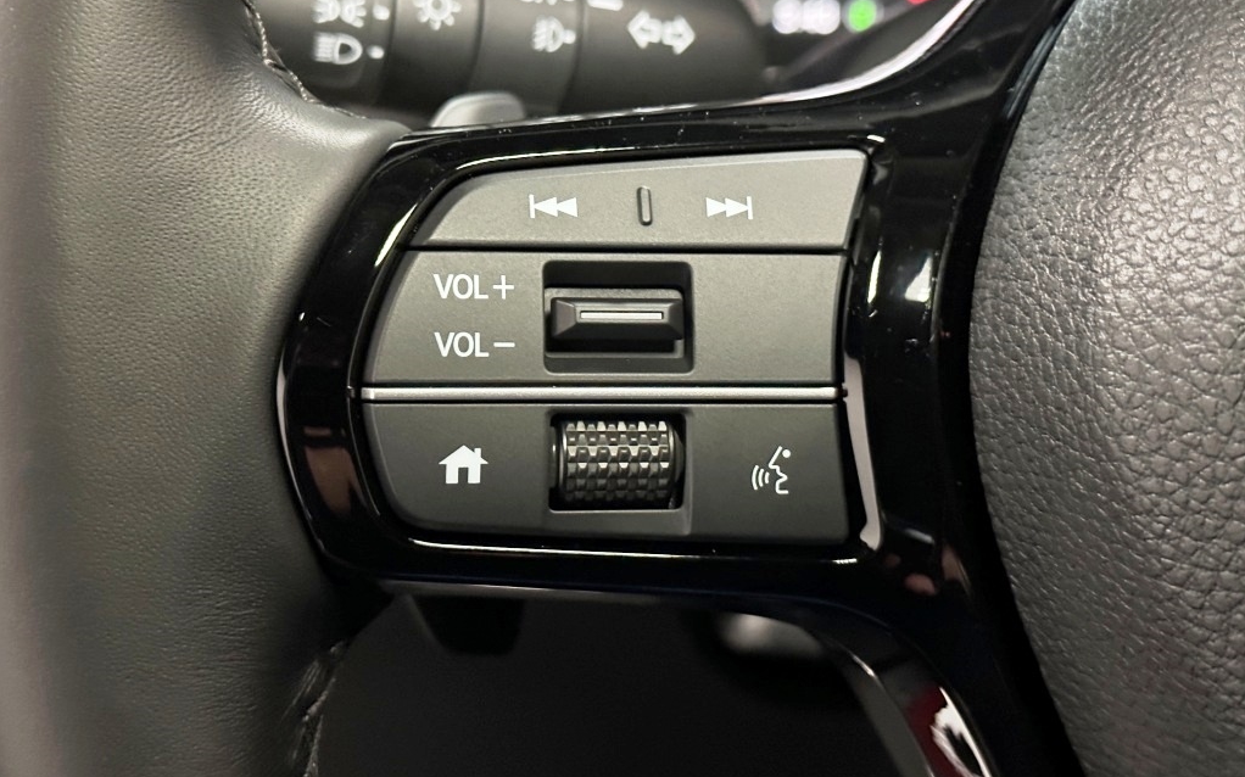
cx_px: 622
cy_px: 317
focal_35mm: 51
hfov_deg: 39.6
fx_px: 1730
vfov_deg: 25.3
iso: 640
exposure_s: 1/24
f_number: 1.78
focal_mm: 6.86
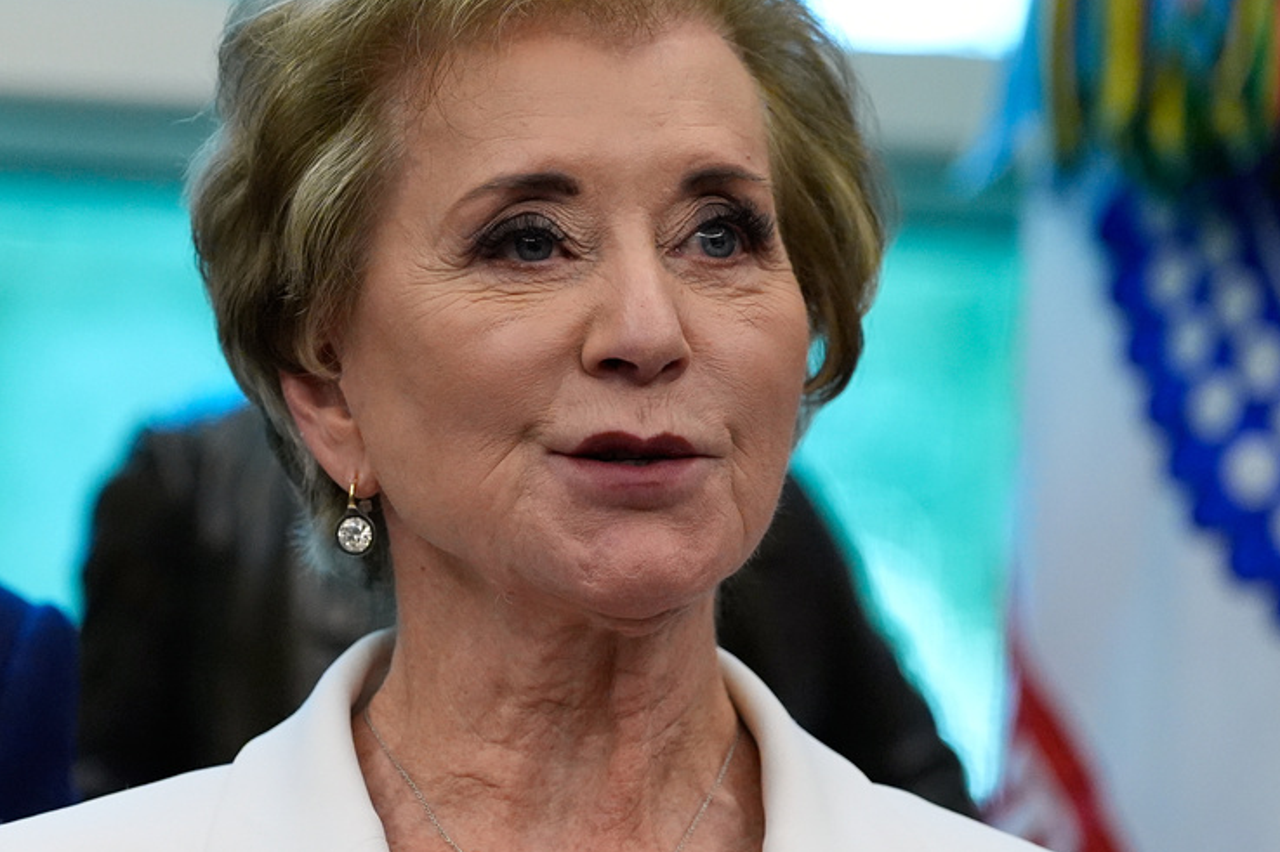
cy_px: 400
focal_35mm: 367
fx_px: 13045
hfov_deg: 5.6
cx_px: 695
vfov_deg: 3.7
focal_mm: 176
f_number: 2.8
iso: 3200
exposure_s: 1/320
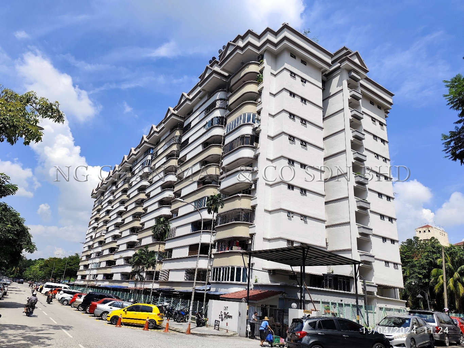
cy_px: 174
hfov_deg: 73.9
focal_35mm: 23
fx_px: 308
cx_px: 232
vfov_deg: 58.9
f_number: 1.65
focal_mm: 6.14
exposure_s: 1/982
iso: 50
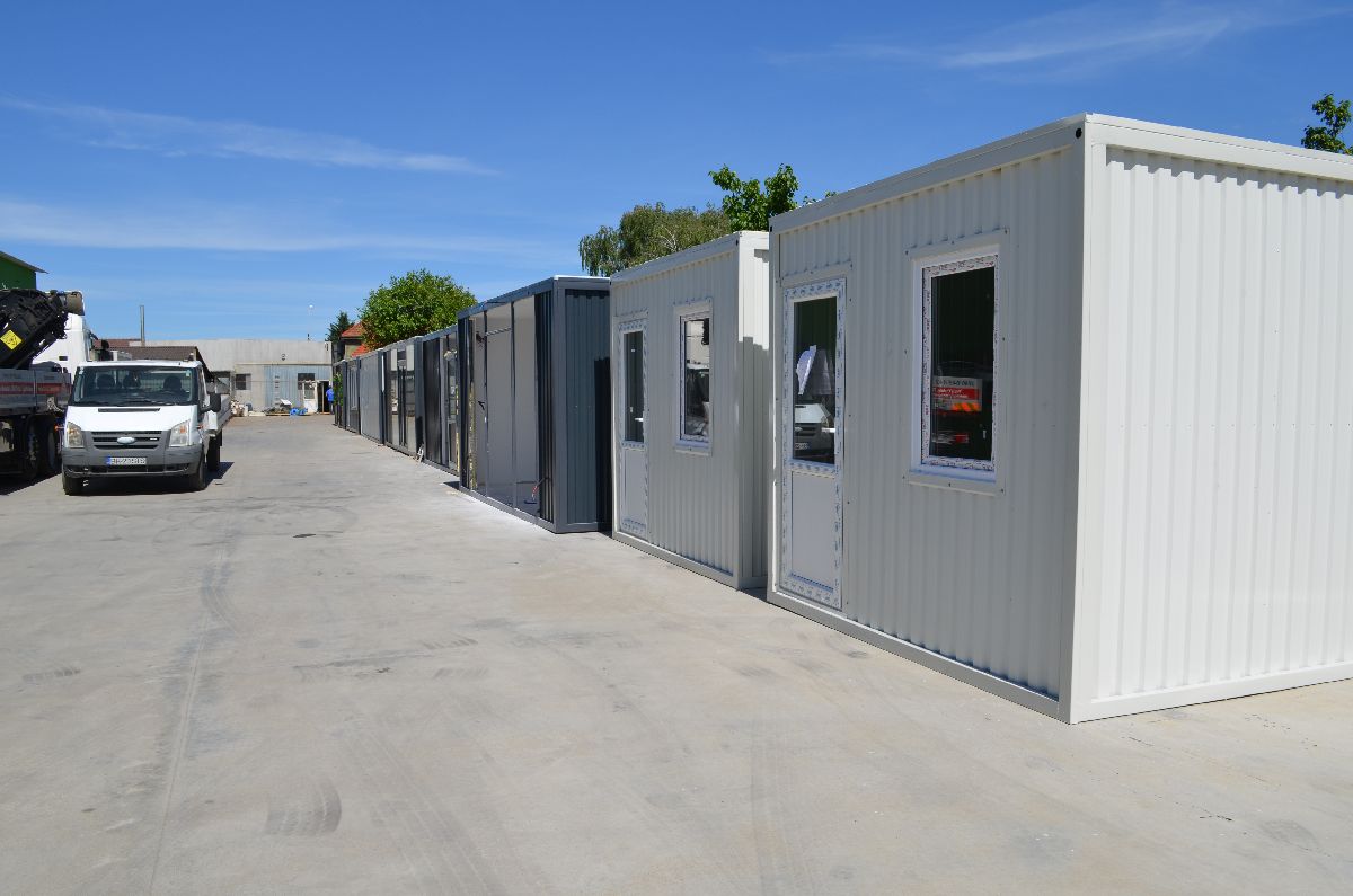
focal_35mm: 27
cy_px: 448
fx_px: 1013
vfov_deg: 47.7
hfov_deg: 67.5
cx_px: 676
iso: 100
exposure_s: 1/320
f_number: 9
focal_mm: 18
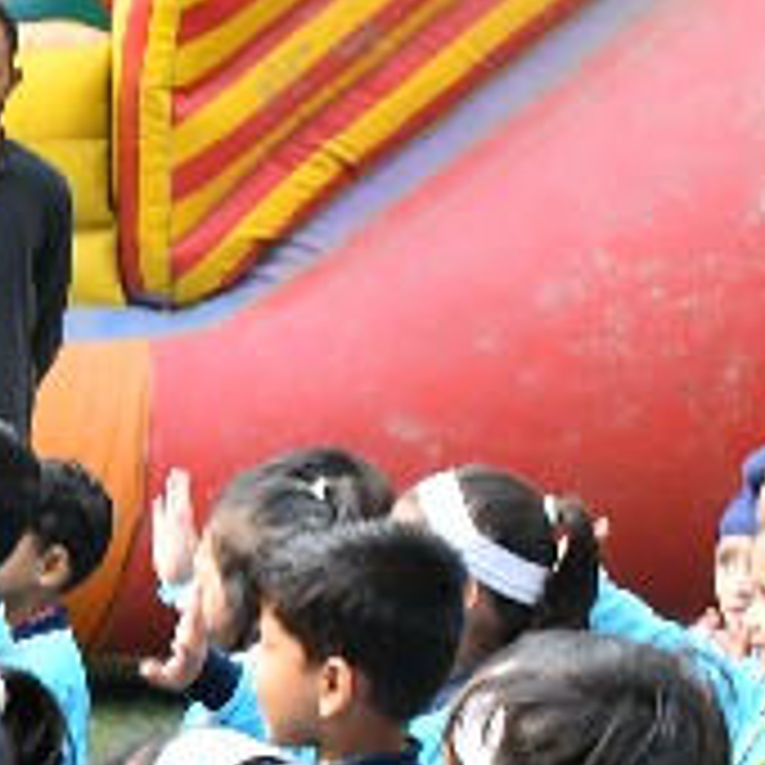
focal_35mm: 138
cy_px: 522
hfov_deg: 11.8
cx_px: -572
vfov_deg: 12.6
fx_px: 3450
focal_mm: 18
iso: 200
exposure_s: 1/125
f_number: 8
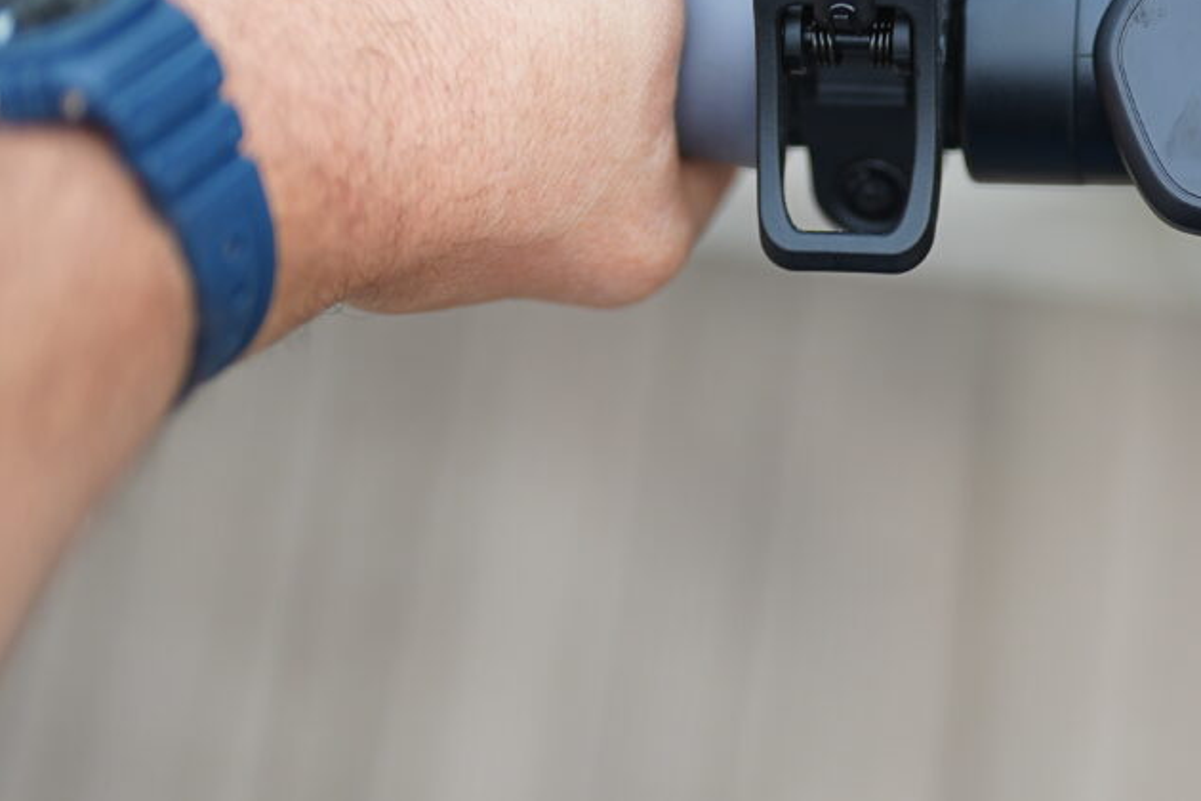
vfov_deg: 11.2
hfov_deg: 16.5
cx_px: 1157
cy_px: 294
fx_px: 4070
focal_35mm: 122
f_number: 1.2
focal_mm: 50
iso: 100
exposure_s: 1/125
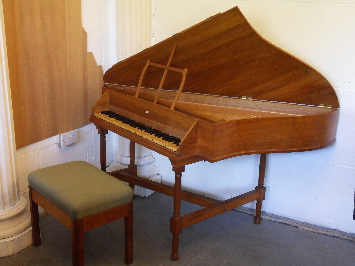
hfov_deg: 42.1
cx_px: 178
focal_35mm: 45
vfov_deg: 32.2
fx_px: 461
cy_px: 133
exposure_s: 1/20
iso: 400
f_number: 4.2
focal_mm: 7.9
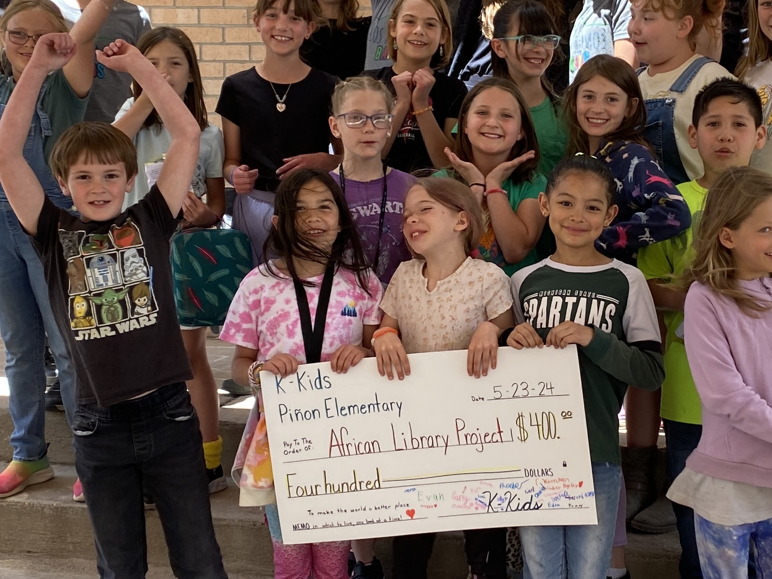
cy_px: 289
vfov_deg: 32.9
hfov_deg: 42.7
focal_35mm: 44
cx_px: 470
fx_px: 981
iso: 32
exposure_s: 1/238
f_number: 1.8
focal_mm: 4.25
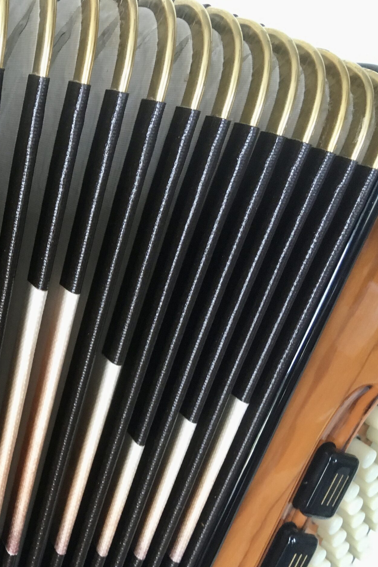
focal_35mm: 41
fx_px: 645
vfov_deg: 47.4
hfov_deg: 31.0
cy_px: 282
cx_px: 30
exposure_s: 1/20
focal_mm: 4.15
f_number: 2.2
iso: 200
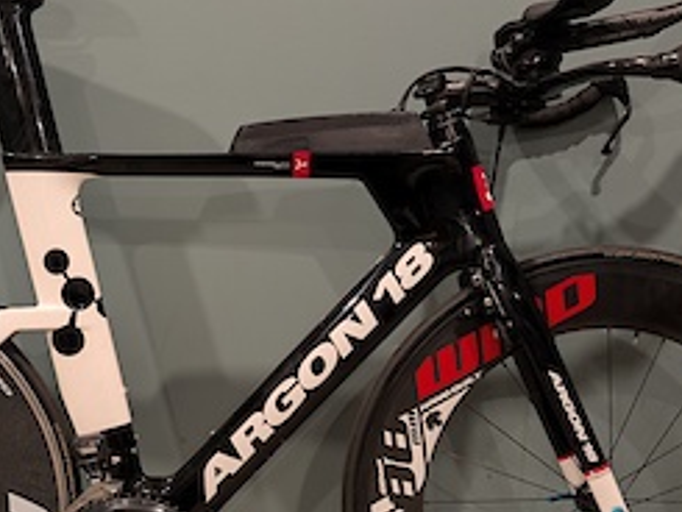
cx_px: 217
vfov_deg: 29.4
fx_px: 966
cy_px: 367
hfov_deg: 38.4
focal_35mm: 49
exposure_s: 1/40
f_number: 1.68
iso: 577
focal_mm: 6.9
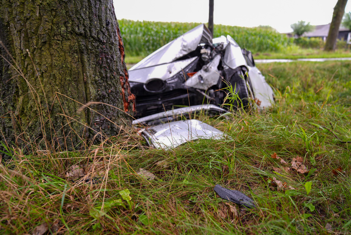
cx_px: 176
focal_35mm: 24
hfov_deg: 73.7
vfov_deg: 53.2
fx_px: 234
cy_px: 118
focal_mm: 24
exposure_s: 1/20
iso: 64
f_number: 2.8
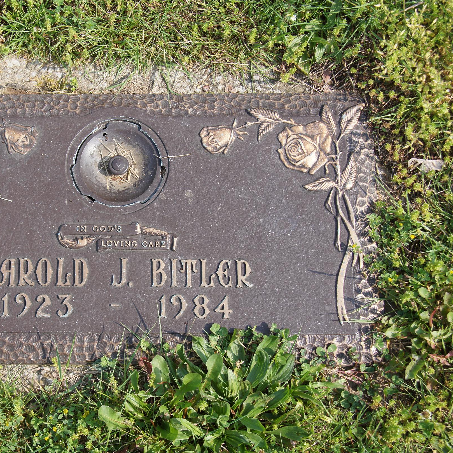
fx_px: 859
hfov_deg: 29.2
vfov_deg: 29.6
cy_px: 226
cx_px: 122
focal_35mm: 58
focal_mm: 30
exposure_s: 1/125
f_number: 6.3
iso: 100
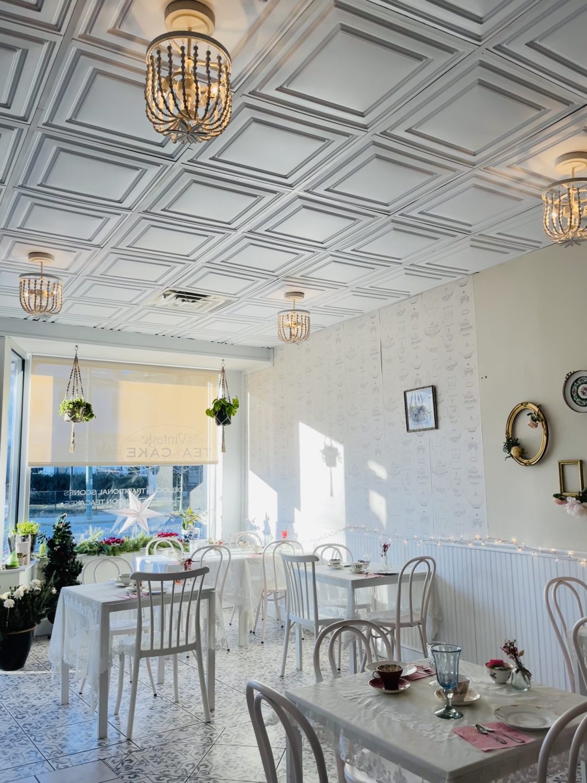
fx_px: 588
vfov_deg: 67.3
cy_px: 392
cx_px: 294
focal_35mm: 26
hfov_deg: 53.1
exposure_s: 1/296
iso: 32
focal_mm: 5.1
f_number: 1.6
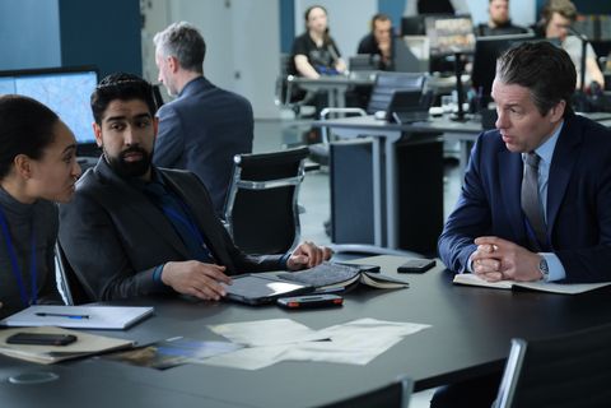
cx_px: 306
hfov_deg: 19.1
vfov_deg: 12.8
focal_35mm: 107
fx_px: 1816
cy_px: 204
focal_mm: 71.5
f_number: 3.6
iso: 3200
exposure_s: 1/125
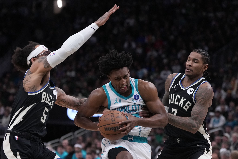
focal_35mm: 98
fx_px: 648
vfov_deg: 14.0
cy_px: 80
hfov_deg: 20.8
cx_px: 119
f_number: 2.8
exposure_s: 1/2000
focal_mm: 98
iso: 3200
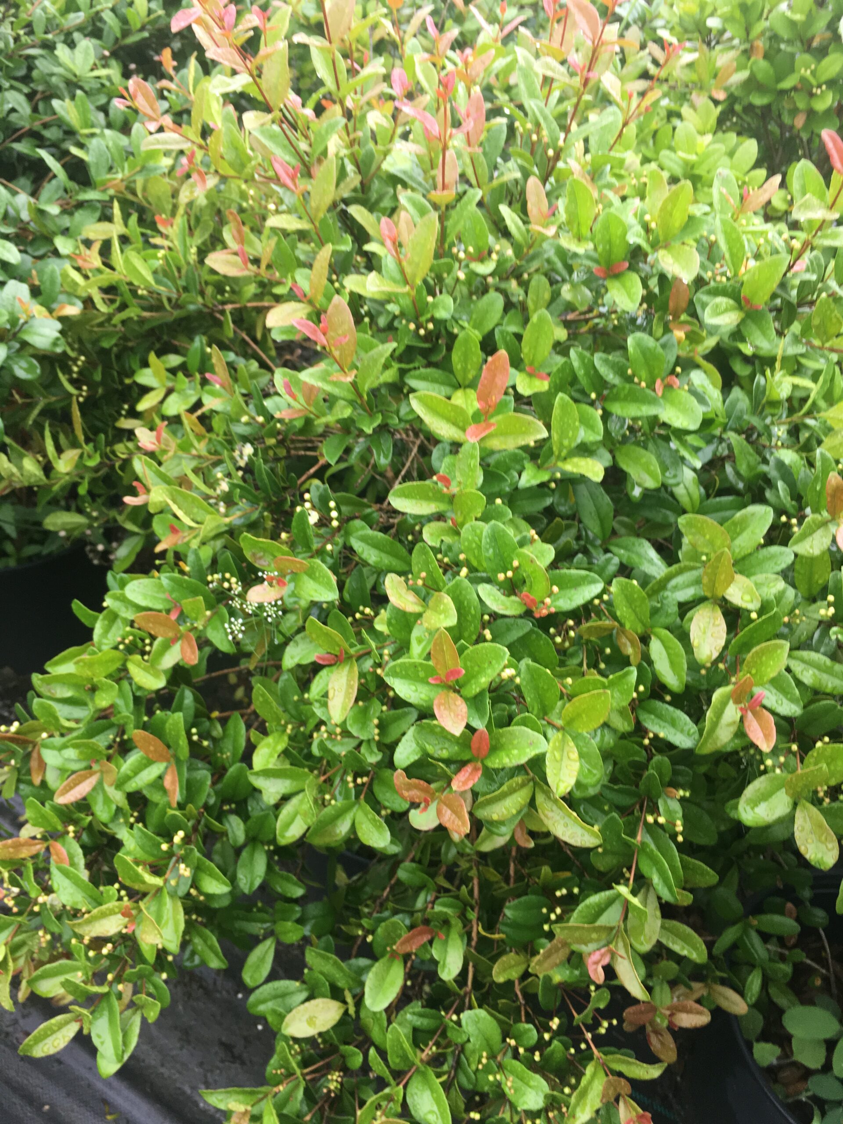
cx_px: 422
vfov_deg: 61.7
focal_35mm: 29
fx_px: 942
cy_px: 562
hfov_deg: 48.2
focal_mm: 4.15
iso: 40
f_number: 2.2
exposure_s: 1/120
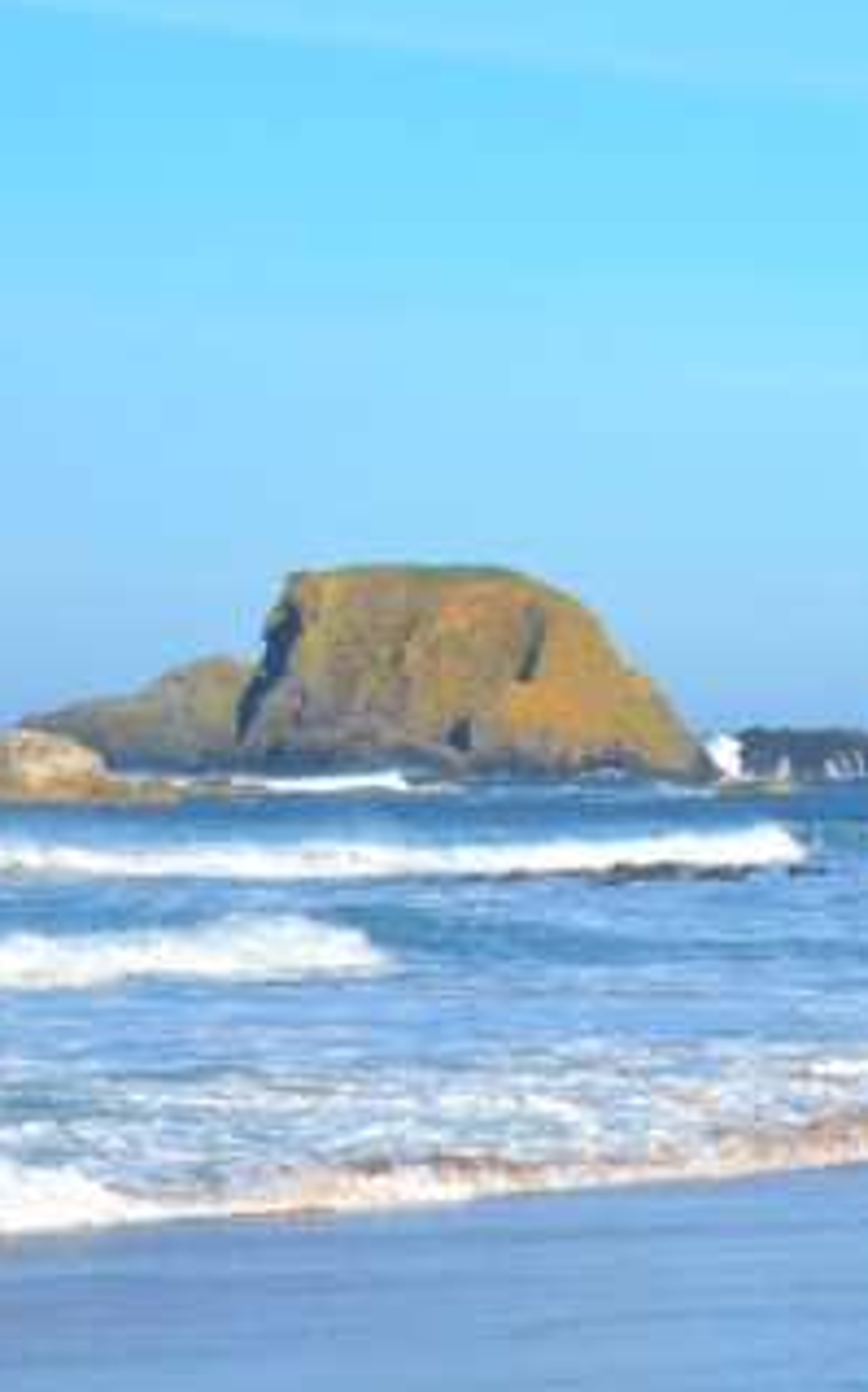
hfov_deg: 9.4
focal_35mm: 138
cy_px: 641
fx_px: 5230
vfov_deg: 15.2
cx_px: 1051
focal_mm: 48
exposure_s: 1/320
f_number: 9
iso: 100
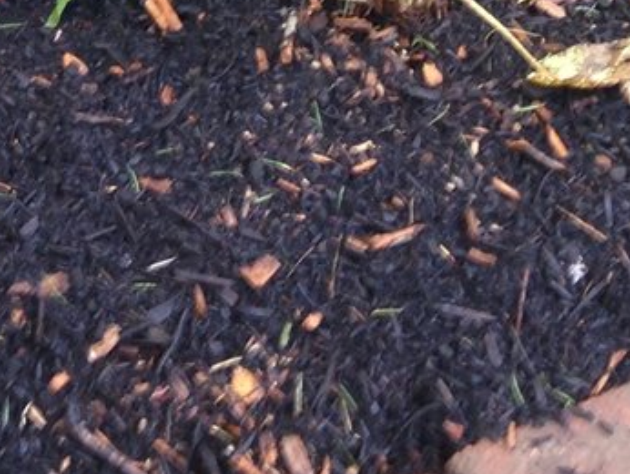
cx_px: -86
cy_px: -417
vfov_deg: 9.8
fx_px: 2604
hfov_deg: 13.5
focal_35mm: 143
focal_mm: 4.12
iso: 50
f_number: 2.4
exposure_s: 1/24
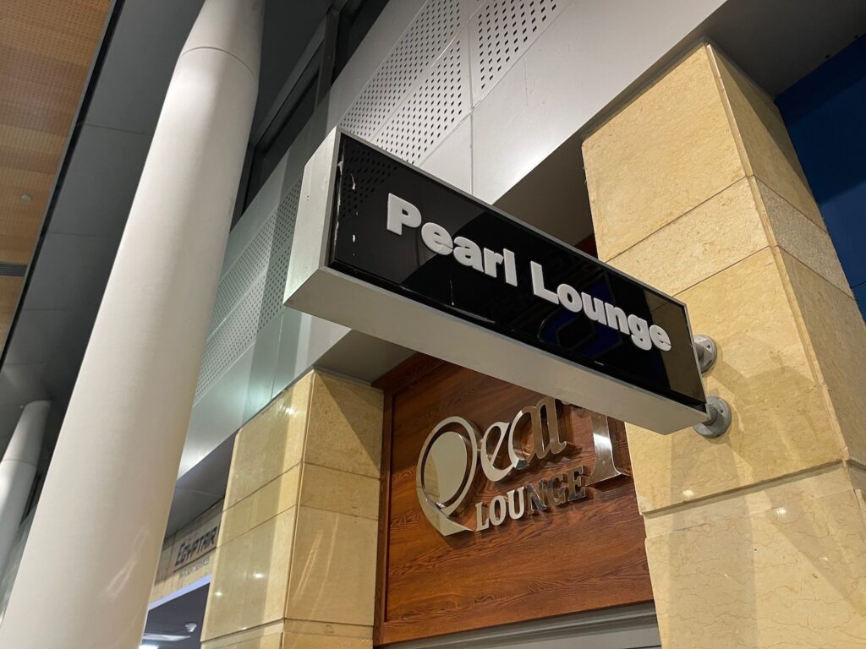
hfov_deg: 67.3
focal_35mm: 26
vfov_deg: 53.1
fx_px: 650
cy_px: 324
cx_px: 433
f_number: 1.6
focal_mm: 5.1
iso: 250
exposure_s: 1/50
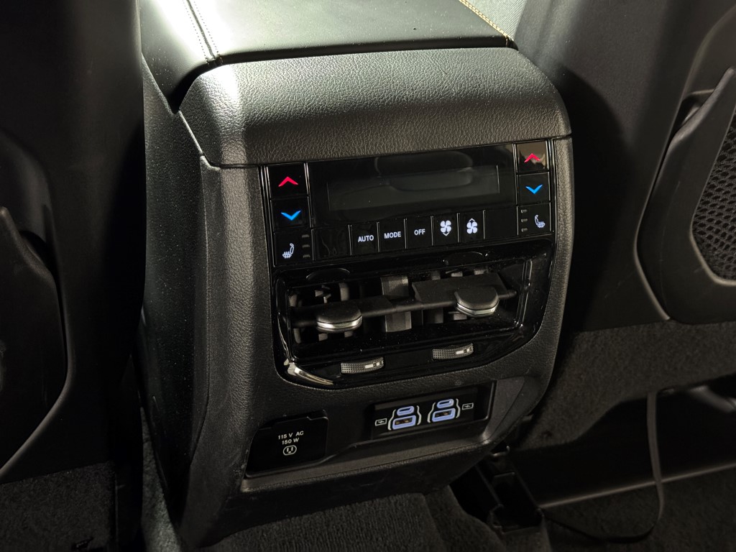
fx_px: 1021
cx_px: 368
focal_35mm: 48
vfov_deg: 30.3
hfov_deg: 39.7
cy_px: 276
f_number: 1.78
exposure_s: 1/20
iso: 800
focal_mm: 6.76
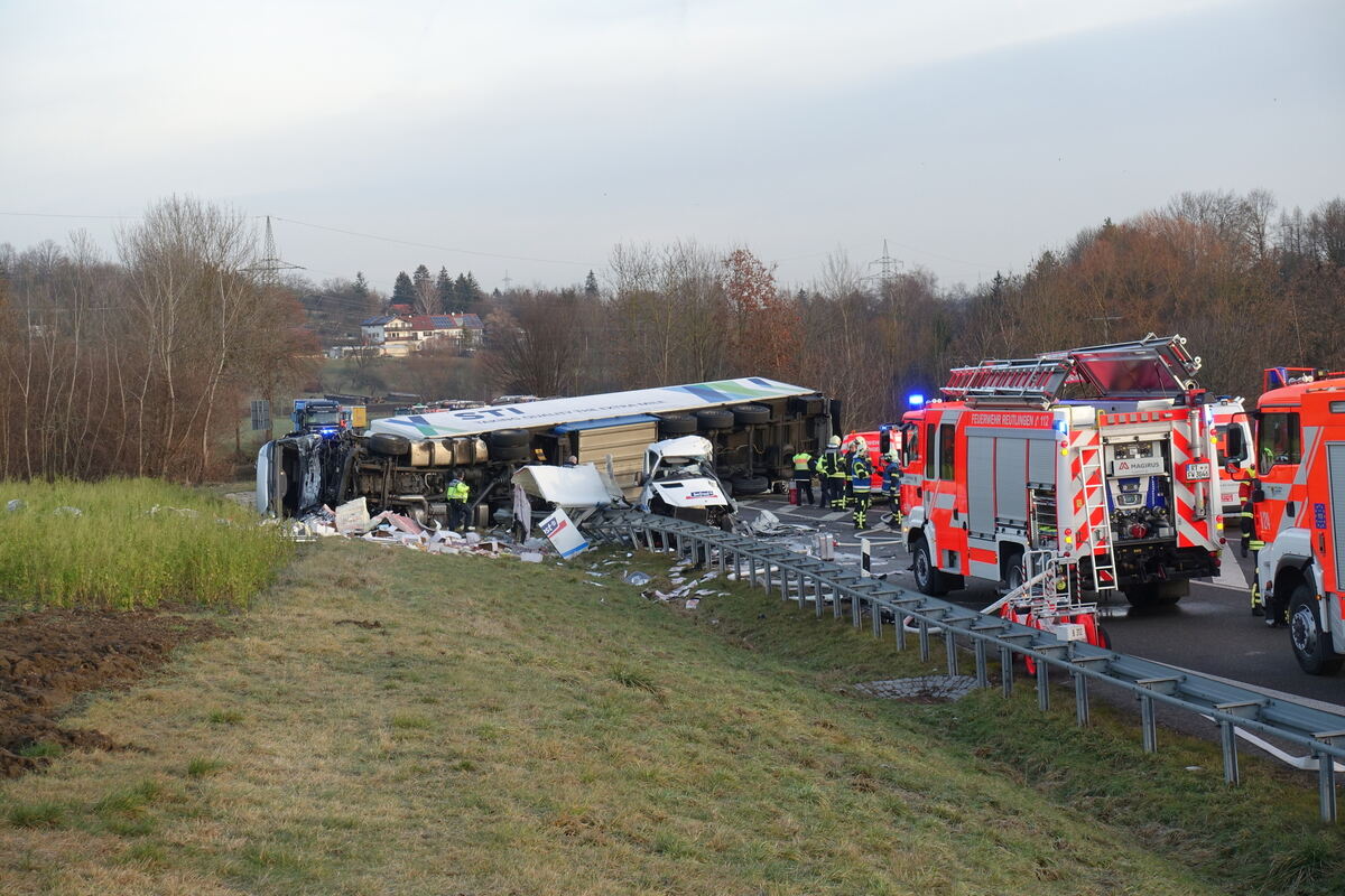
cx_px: 672
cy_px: 448
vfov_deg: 19.5
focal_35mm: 70
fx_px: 2615
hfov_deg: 28.8
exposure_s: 1/100
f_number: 5.6
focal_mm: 25.7
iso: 200
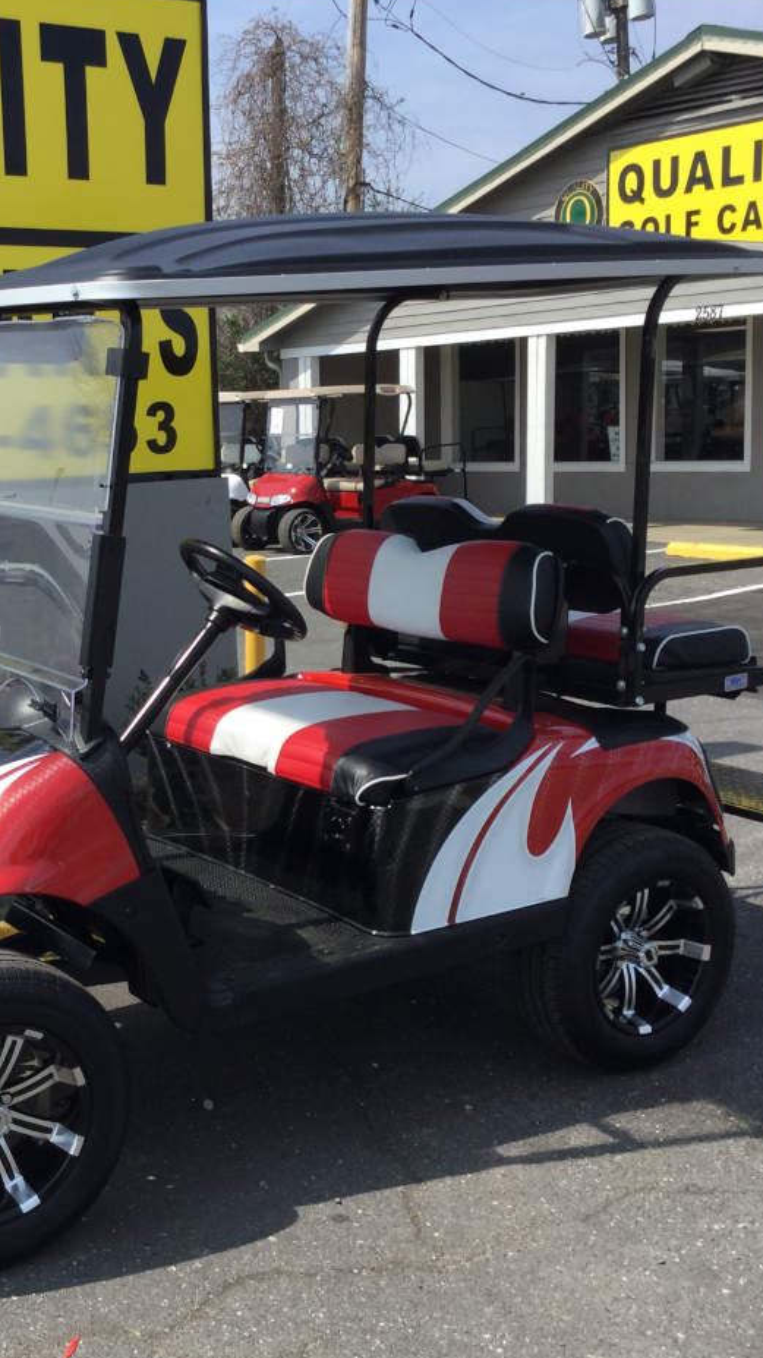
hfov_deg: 25.5
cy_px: 679
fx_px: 1656
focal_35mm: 46
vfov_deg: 44.6
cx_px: 163
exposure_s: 1/1131
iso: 25
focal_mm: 3.3
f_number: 2.4
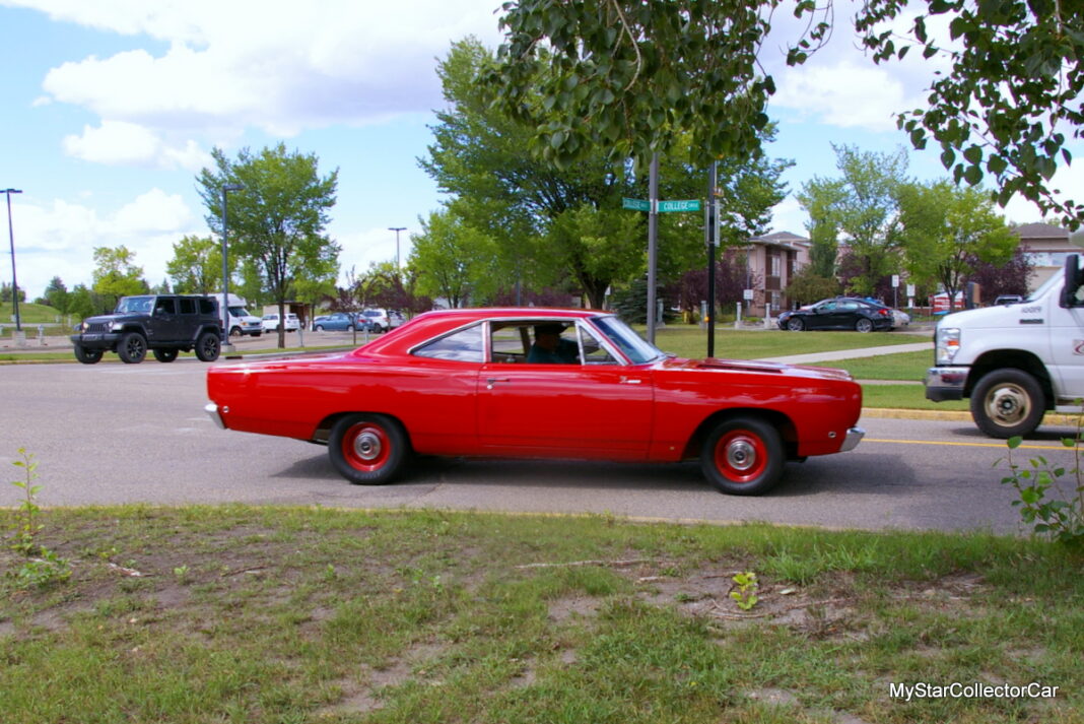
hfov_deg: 59.5
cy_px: 362
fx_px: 949
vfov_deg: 41.7
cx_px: 542
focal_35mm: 32
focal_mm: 21
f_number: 9.5
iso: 200
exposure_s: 1/180
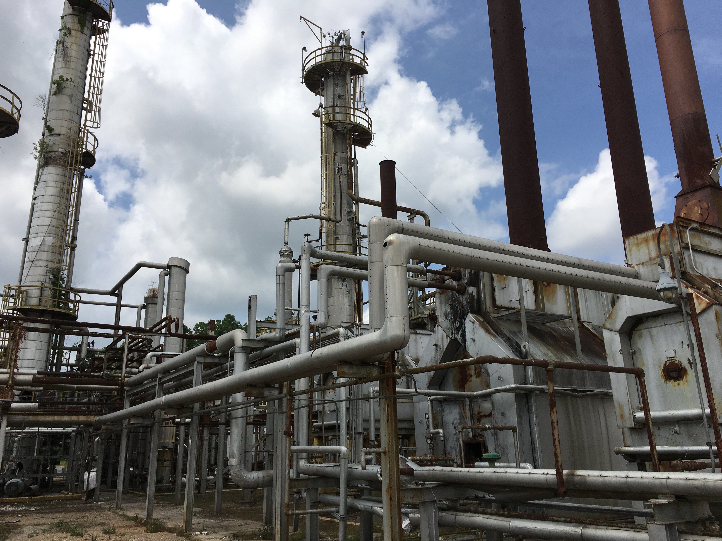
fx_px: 605
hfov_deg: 61.7
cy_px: 270
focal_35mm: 29
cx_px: 361
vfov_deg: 48.2
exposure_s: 1/3077
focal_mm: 4.15
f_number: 2.2
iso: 25
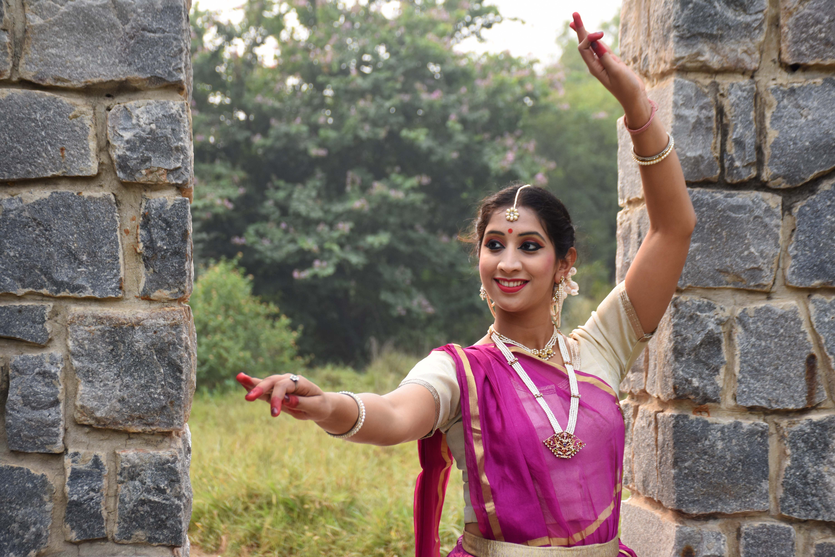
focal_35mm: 72
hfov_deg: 28.1
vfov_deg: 18.9
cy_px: 278
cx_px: 418
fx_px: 1670
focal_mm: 48
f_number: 4.5
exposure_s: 1/500
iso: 400
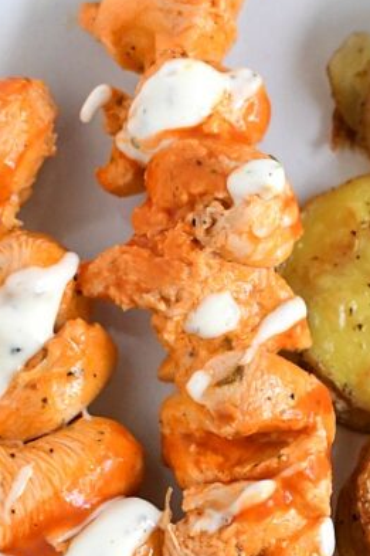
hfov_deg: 9.9
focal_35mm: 137
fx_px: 2119
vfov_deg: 14.7
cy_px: 570
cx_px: 369
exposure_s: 1/125
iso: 3200
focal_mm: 35
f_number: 3.5
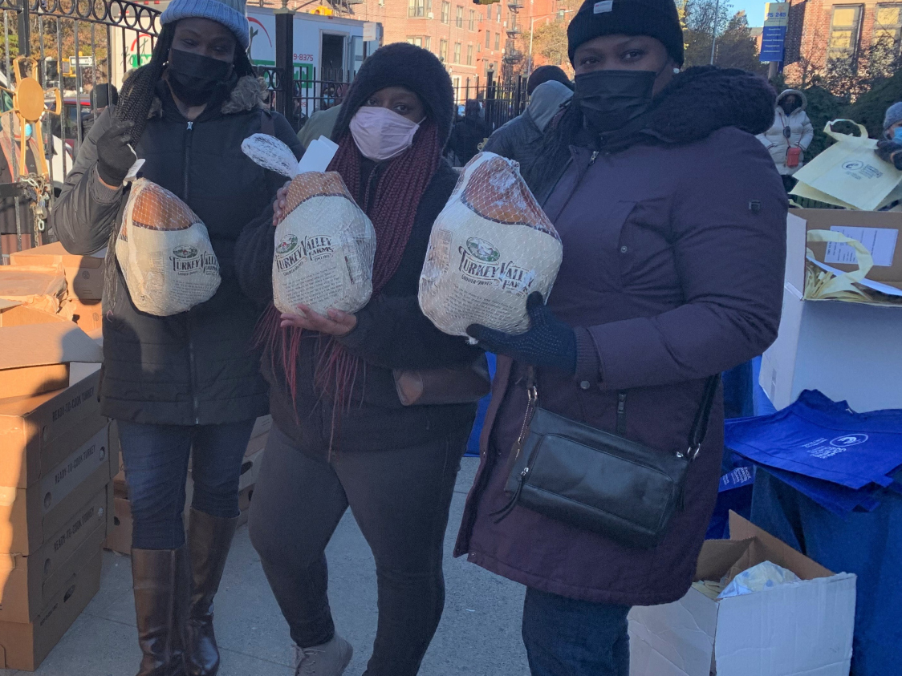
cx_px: 282
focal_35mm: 37
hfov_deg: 49.1
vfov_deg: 38.6
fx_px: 964
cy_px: 313
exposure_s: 1/777
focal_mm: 4.25
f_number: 1.8
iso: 25
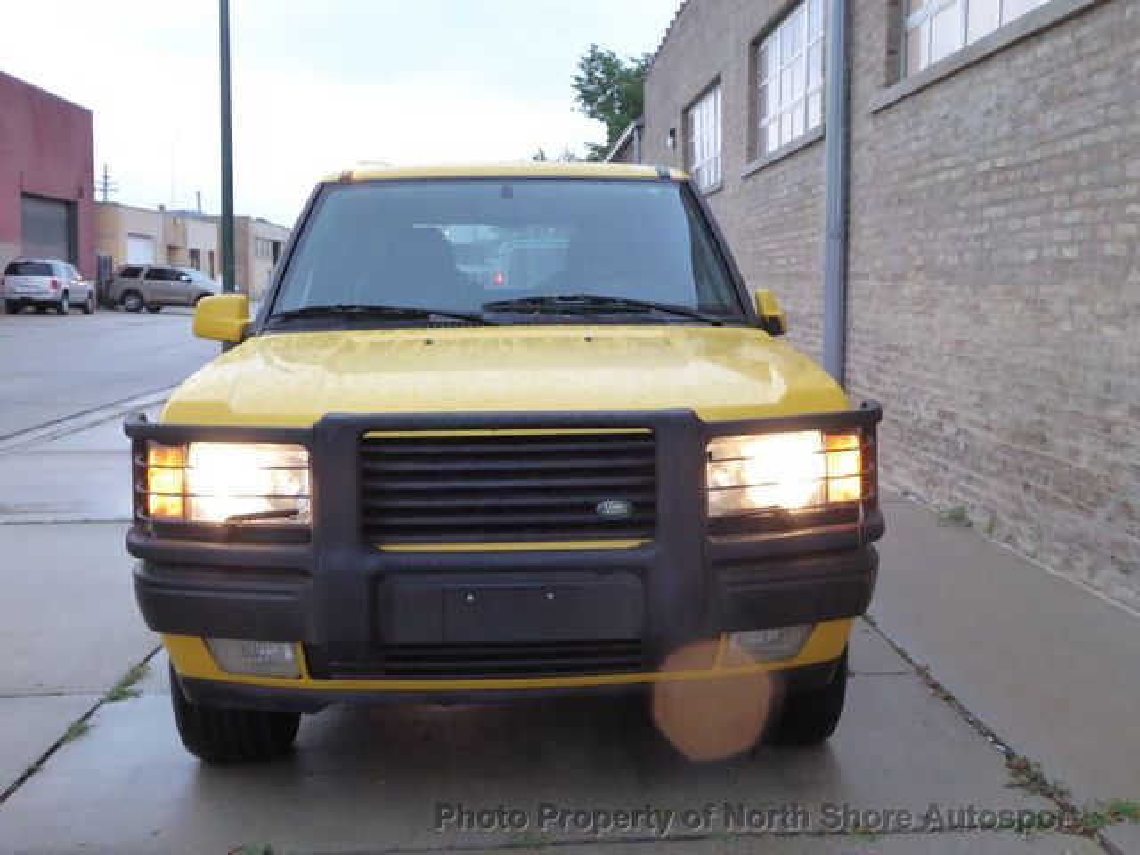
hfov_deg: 47.9
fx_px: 1284
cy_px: 428
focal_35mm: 39
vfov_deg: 36.8
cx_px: 570
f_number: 3.7
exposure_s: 1/20
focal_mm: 6.7
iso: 400
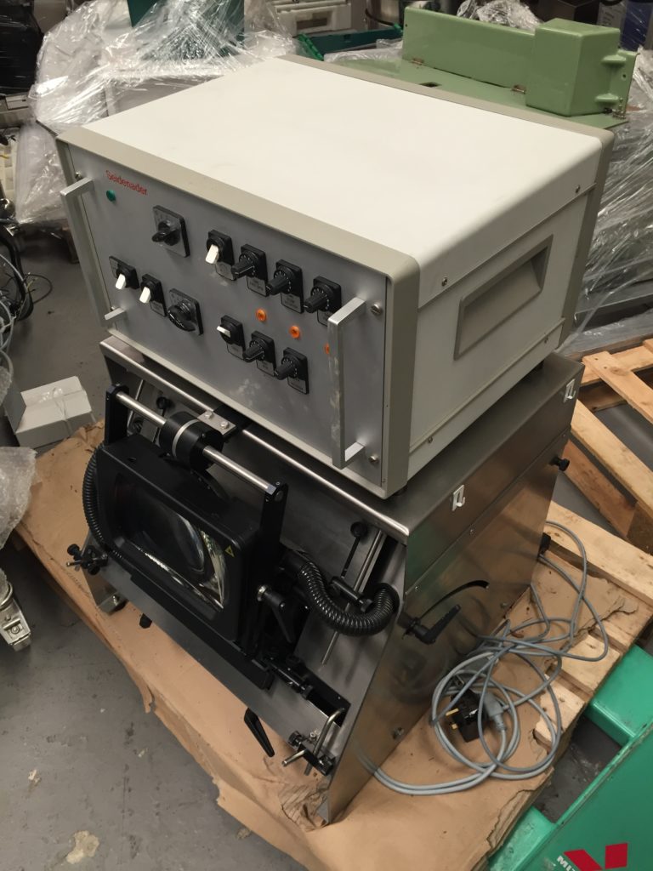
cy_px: 436
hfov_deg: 48.2
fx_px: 729
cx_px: 326
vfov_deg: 61.7
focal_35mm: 29
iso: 32
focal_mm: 4.15
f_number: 2.2
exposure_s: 1/33
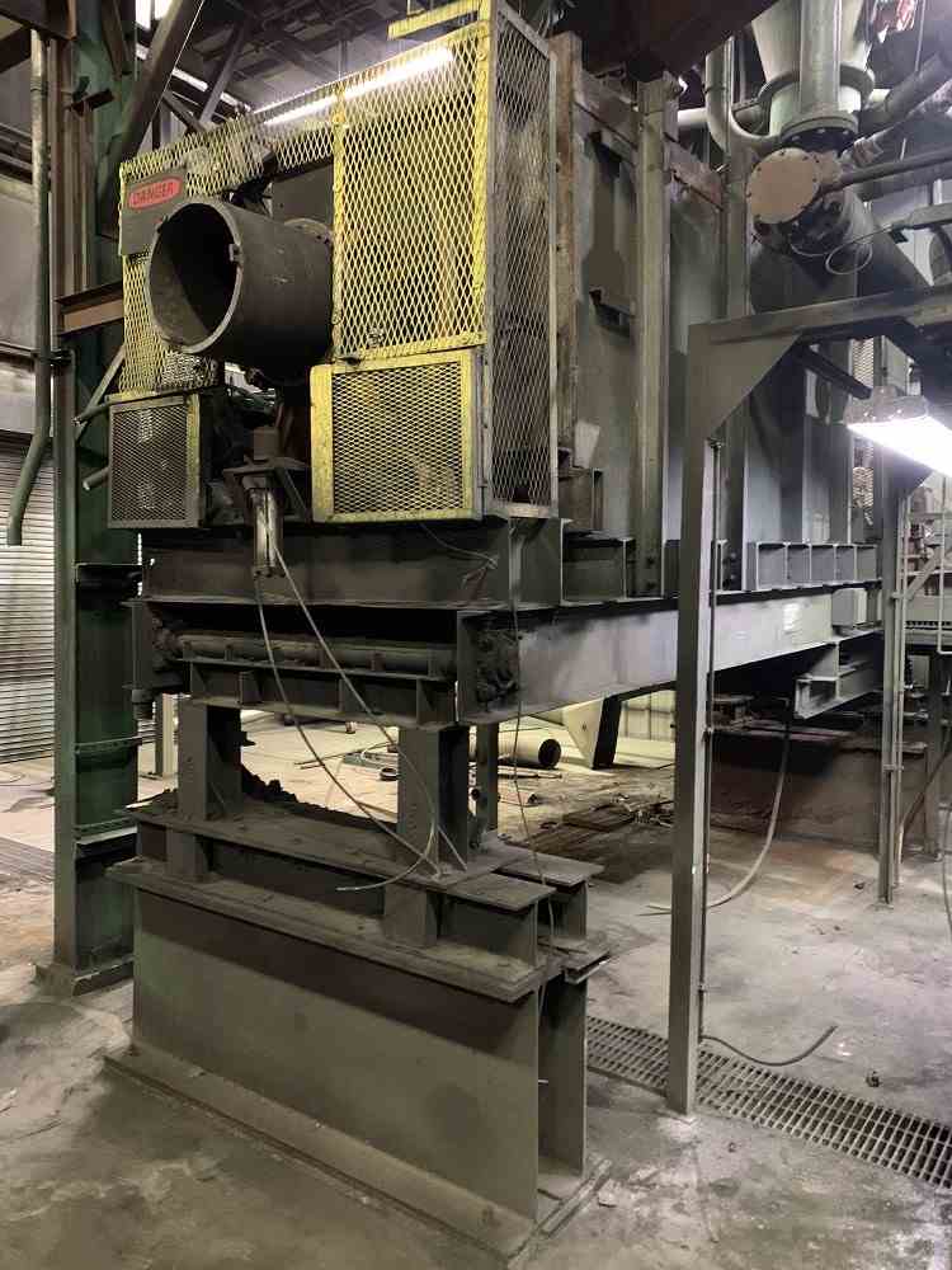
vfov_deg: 67.3
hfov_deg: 53.1
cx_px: 476
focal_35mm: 26
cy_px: 635
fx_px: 953
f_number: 1.8
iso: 640
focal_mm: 4.25
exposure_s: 1/24
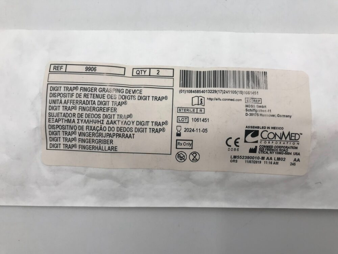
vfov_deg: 49.7
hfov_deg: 63.4
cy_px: 127
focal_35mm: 28
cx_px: 169
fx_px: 273
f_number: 1.8
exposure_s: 1/167
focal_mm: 3.99
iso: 20
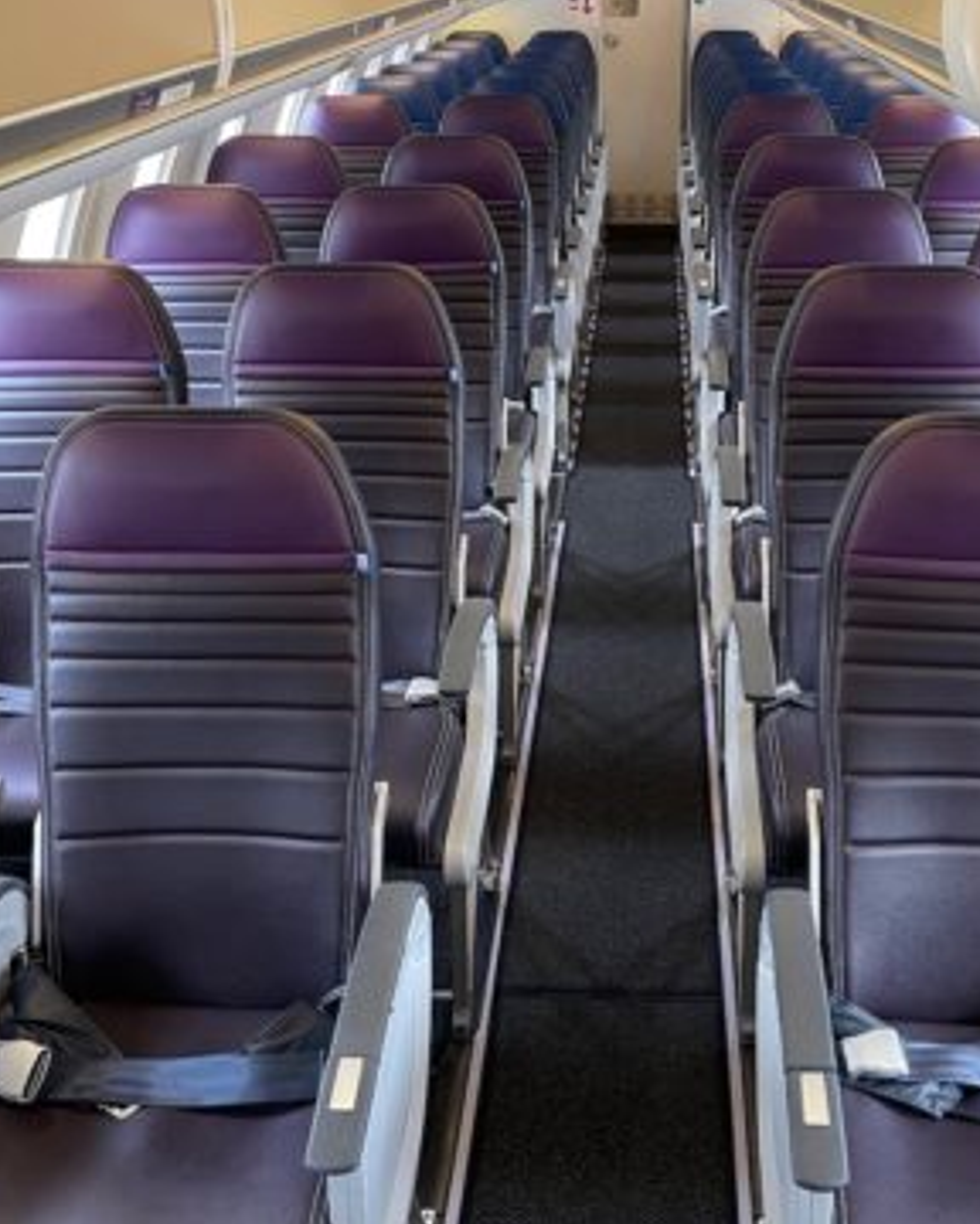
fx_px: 1559
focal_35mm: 43
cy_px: 544
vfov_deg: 42.8
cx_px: 589
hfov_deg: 34.8
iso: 125
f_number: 1.6
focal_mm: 5.1
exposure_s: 1/57
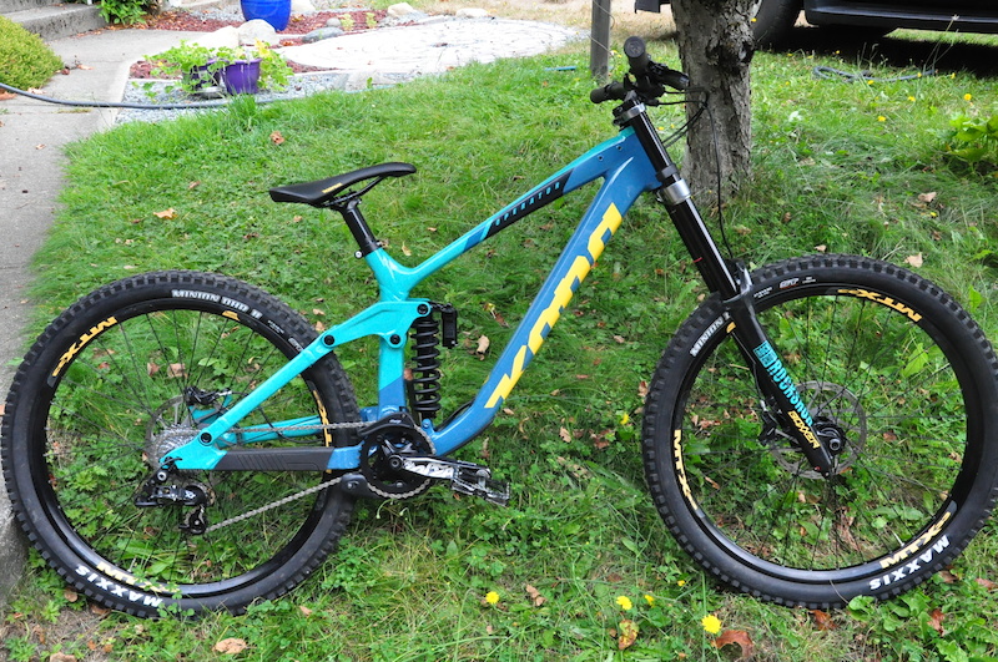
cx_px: 499
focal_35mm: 38
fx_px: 1038
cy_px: 331
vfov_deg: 35.4
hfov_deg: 51.3
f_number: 10
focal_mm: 25
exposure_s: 1/400
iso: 3200
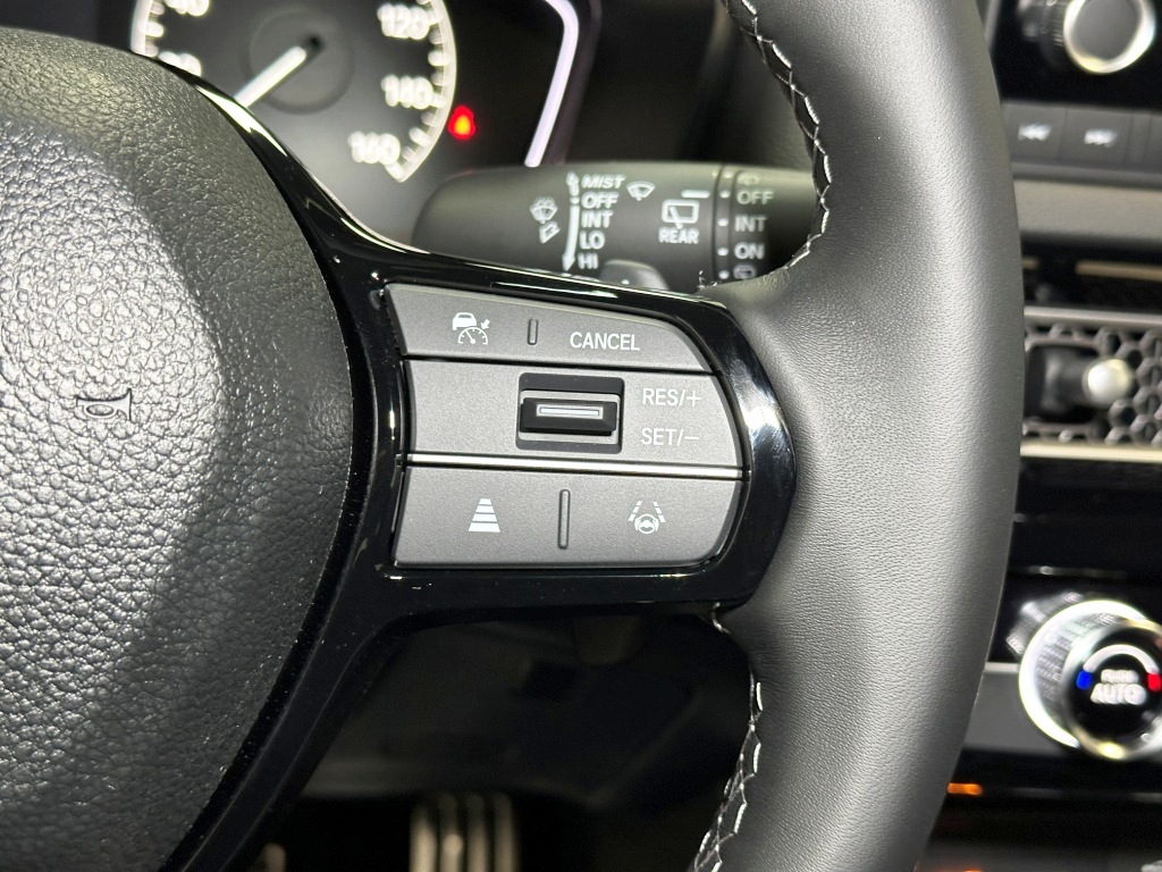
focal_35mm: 48
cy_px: 436
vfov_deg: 30.3
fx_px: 1611
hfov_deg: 39.7
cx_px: 581
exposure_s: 1/40
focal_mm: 6.86
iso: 400
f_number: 1.78
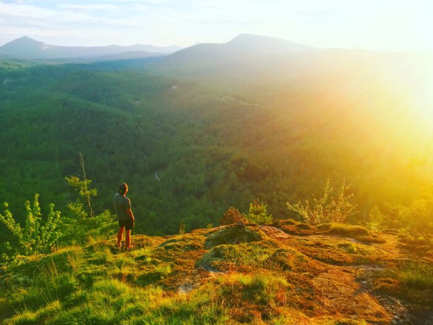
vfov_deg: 48.2
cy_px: 162
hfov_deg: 61.7
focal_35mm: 29
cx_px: 216
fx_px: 363
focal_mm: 4.15
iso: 25
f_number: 2.2
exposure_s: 1/349
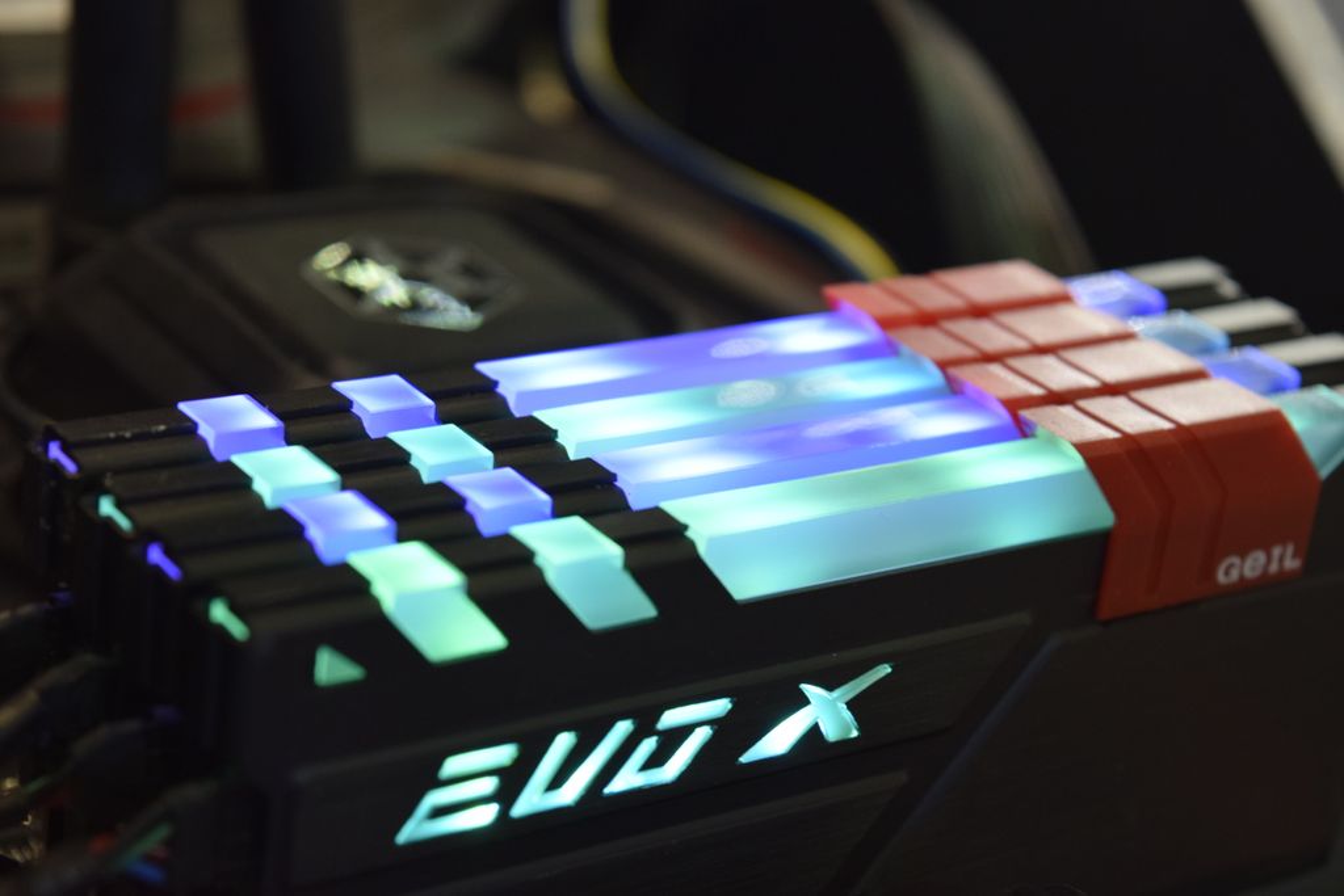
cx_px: 672
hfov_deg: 24.6
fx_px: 3080
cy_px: 448
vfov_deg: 16.6
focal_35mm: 82
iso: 900
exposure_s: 1/60
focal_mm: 55
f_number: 5.6
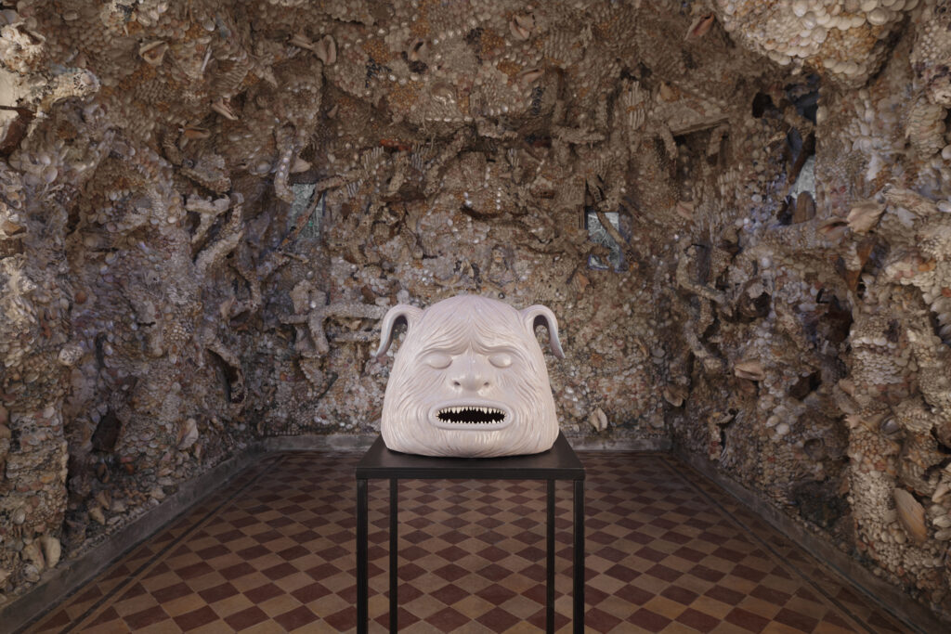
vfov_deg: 57.2
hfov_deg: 78.6
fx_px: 581
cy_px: 317
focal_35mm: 22
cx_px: 476
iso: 64
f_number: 8
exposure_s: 6
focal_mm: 22
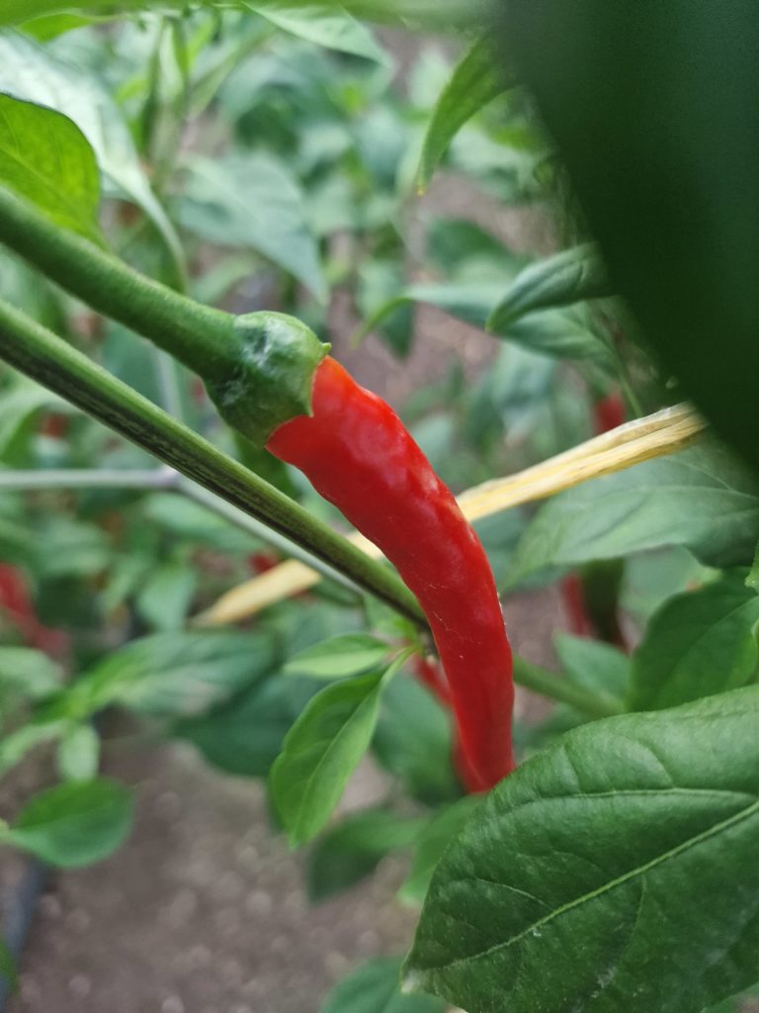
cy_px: 506
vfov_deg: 73.9
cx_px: 380
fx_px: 672
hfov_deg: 58.9
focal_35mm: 23
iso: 200
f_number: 1.8
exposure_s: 1/180
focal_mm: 6.4
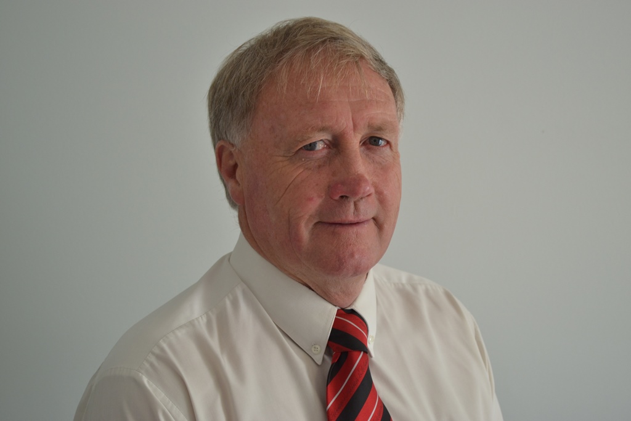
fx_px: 1157
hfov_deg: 30.5
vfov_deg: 20.6
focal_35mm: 66
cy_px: 210
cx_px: 316
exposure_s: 1/125
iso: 400
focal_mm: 44
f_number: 5.3
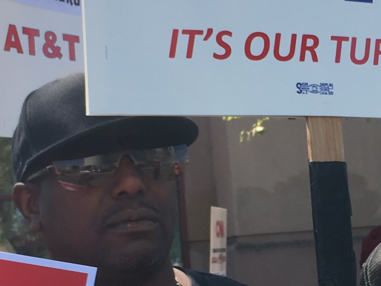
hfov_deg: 17.6
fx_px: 1211
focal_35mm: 110
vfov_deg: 13.4
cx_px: 346
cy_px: 211
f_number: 2.2
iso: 25
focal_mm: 4.15
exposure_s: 1/725
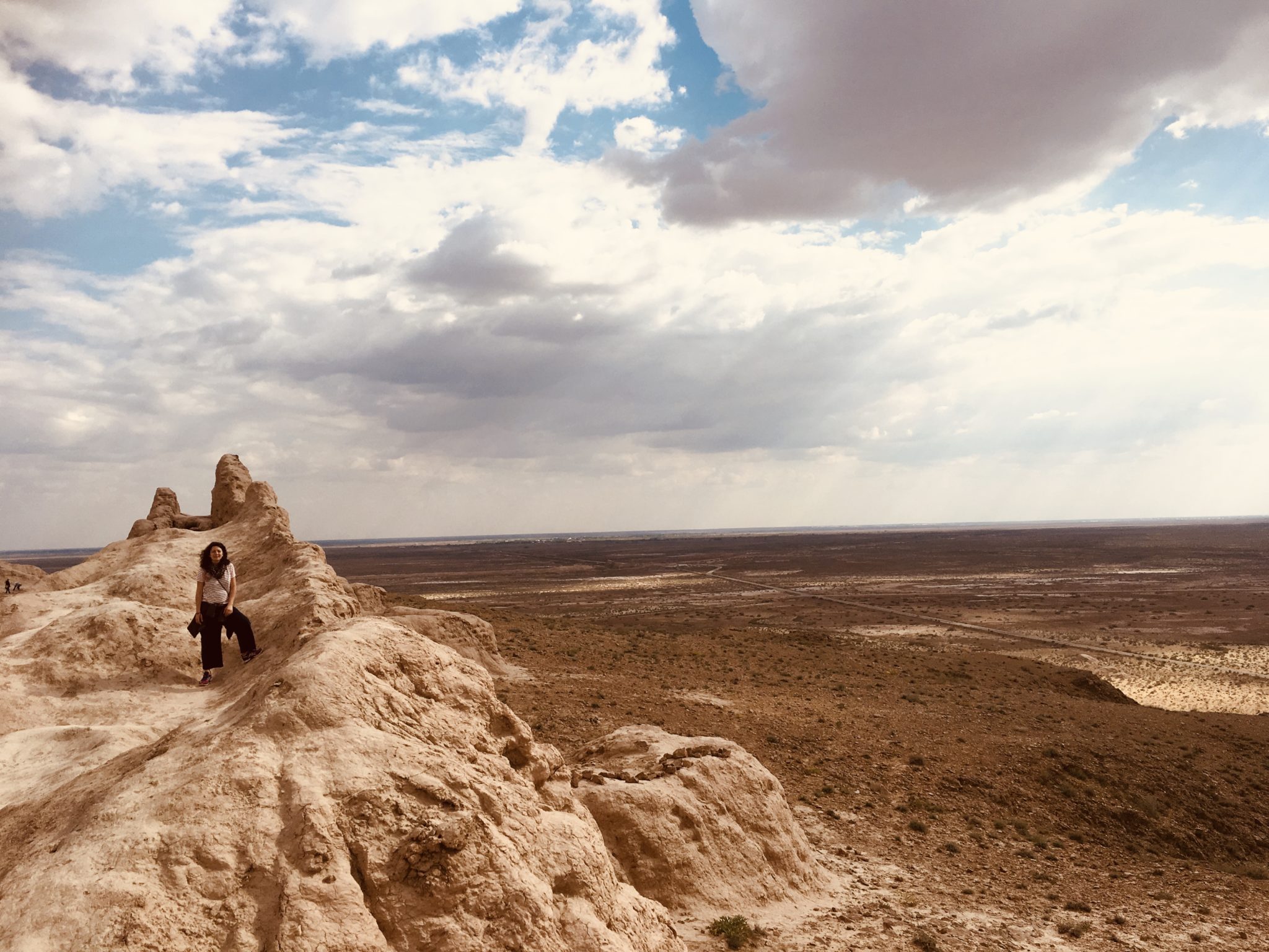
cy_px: 476
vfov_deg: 48.2
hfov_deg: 61.7
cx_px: 634
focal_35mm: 29
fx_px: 1063
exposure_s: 1/2849
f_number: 2.2
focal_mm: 4.15
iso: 25
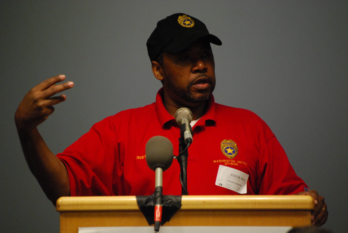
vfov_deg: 5.7
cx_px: 174
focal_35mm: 240
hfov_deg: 8.6
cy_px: 116
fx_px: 2323
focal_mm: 160
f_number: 5.3
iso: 1600
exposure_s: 1/100
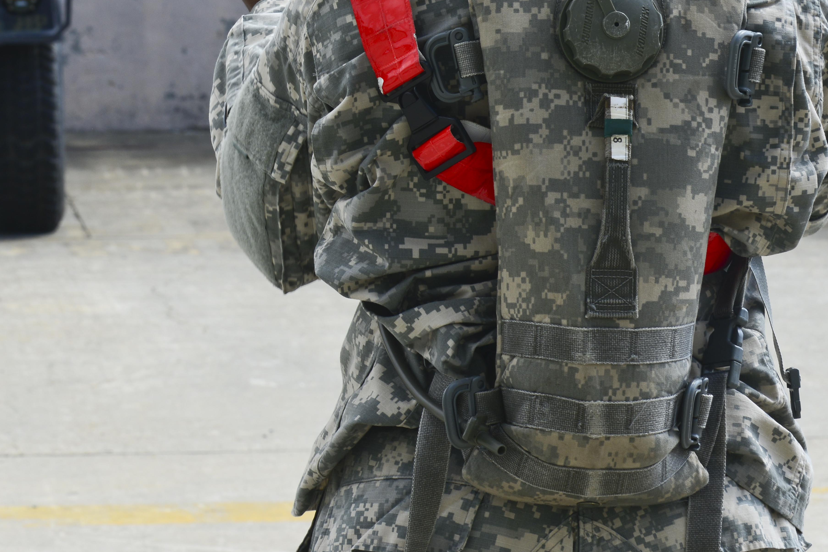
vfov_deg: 9.5
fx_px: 3289
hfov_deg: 14.3
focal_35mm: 143
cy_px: 30
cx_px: 176
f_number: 11
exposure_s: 1/100
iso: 125
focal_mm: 70
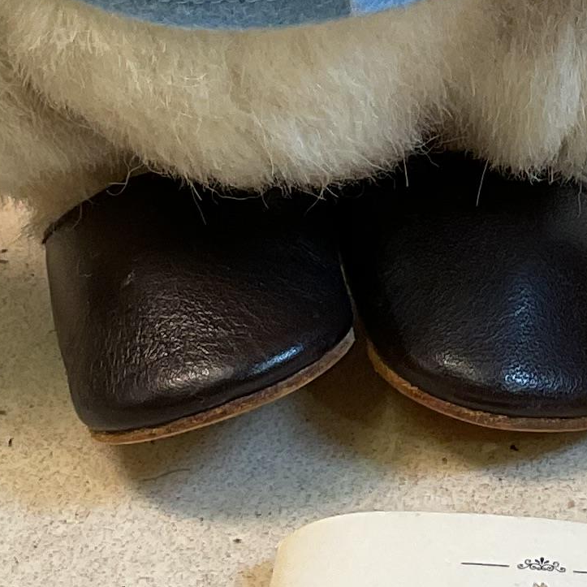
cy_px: -412
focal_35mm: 143
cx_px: 645
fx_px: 2743
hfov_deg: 12.0
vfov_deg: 11.5
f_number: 1.8
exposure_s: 1/100
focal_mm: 3
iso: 32
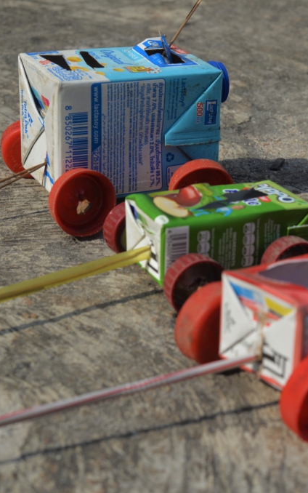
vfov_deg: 26.8
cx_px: 238
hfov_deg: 16.8
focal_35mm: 77
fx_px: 1034
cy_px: 248
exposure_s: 1/320
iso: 100
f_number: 9
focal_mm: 50
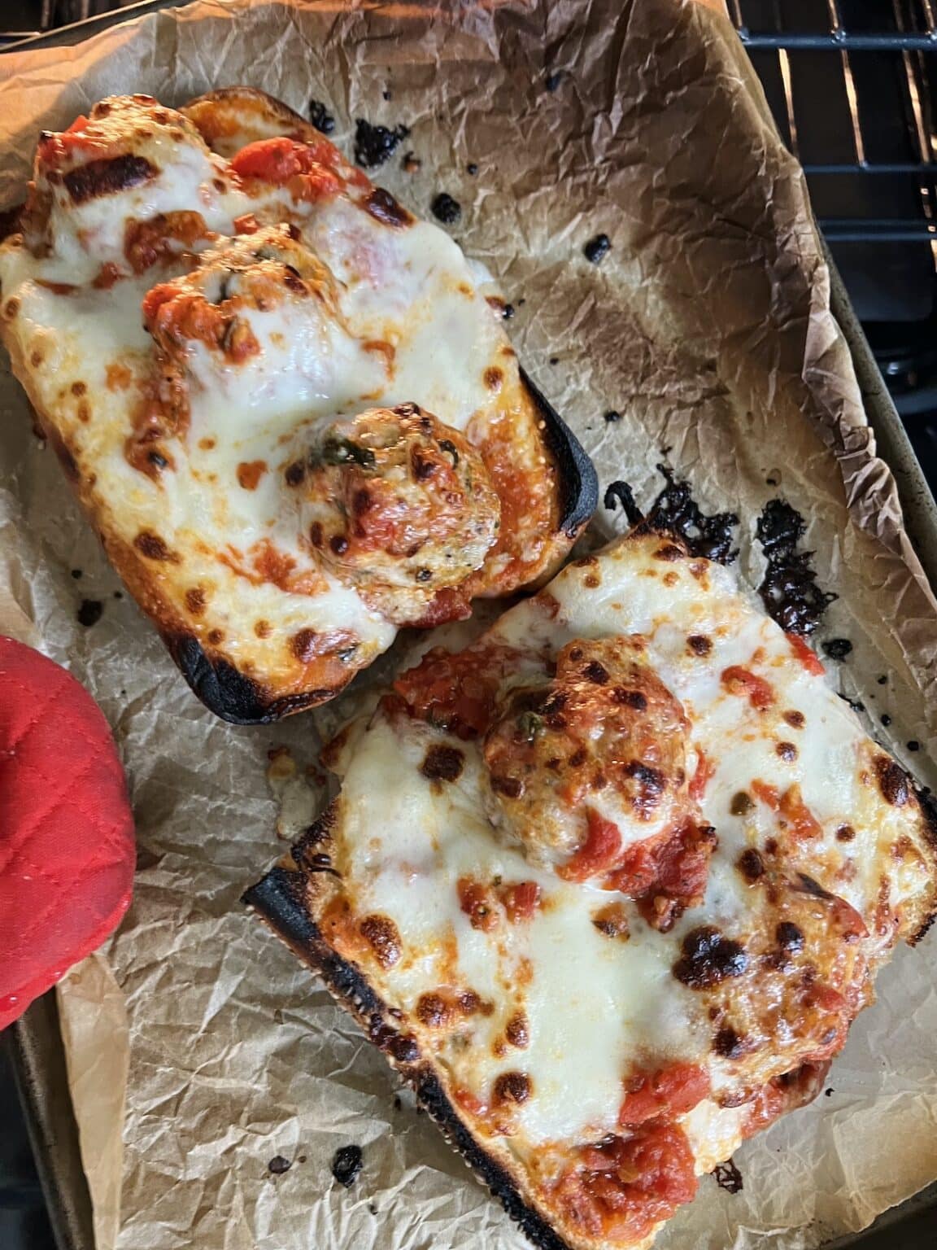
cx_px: 468
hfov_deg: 53.1
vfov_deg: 67.3
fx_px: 938
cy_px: 625
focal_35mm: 26
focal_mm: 5.7
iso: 320
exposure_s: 1/60
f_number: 1.5
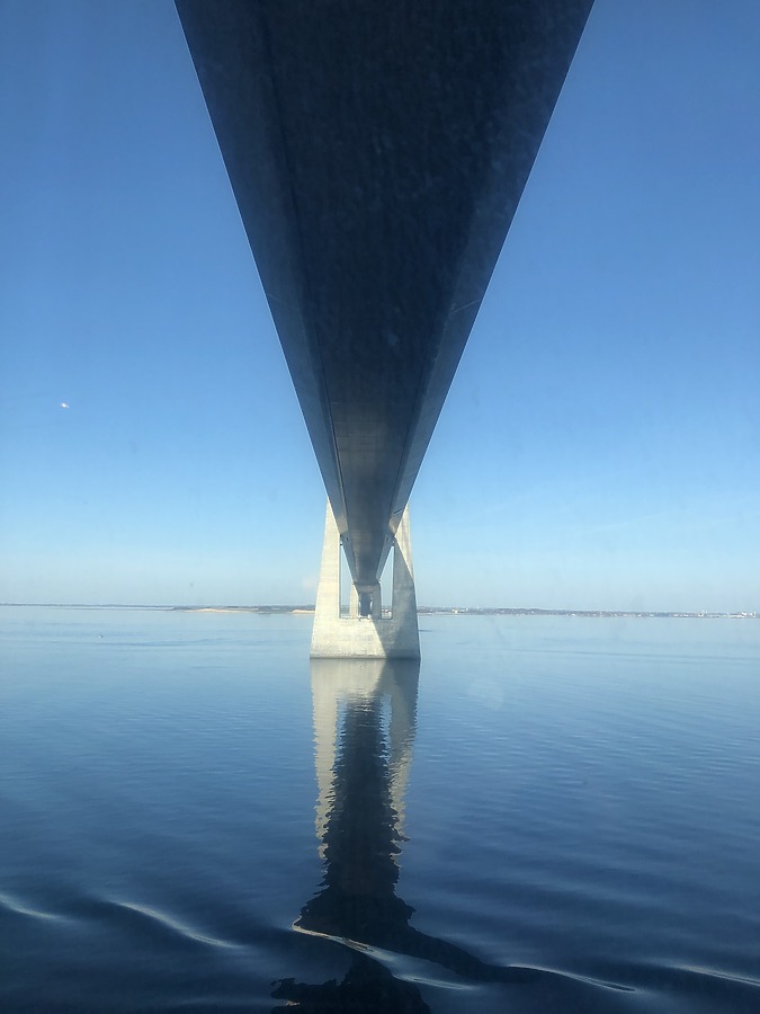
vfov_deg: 63.4
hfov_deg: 49.7
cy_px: 507
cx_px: 380
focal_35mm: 28
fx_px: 820
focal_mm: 3.99
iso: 20
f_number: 1.8
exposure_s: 1/1116
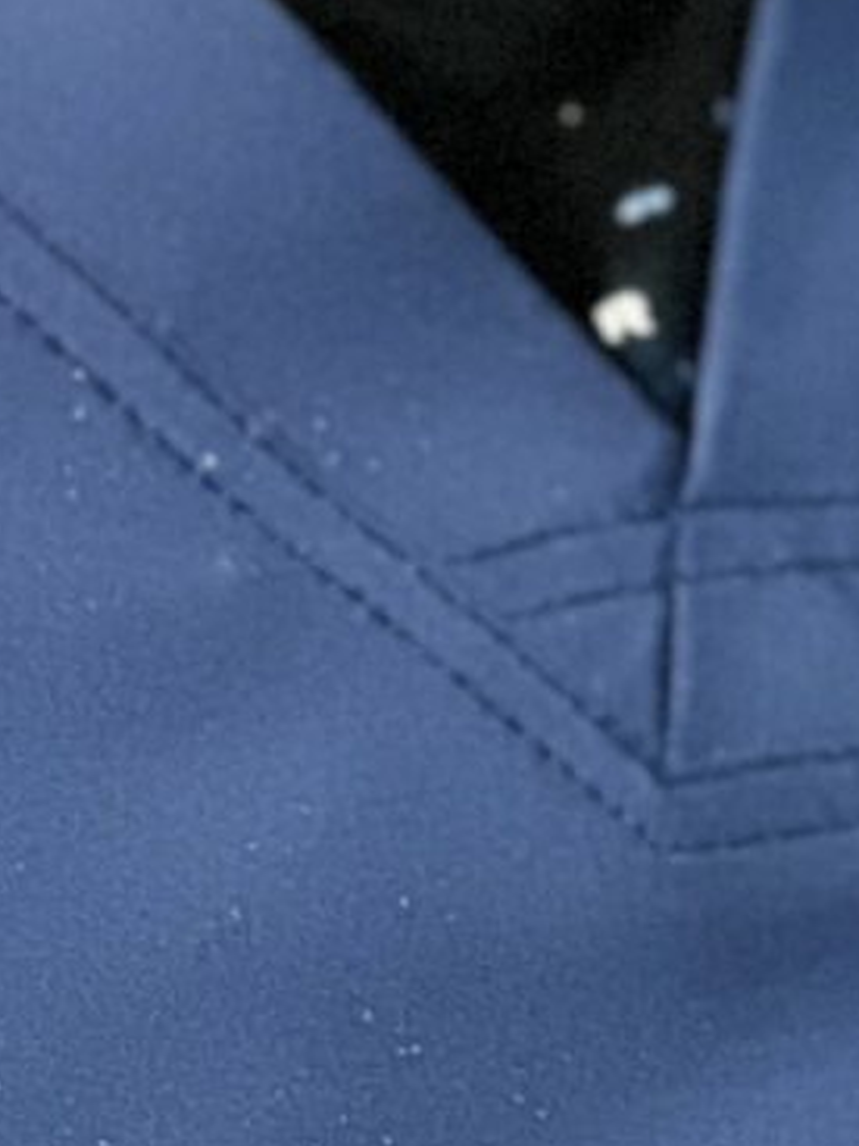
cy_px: -859
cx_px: 0
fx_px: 17778
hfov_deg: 2.8
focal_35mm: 537
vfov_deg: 3.7
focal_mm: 9
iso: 400
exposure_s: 1/24
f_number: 2.8
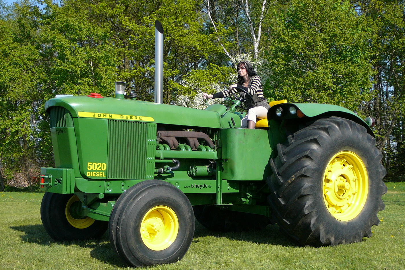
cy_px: 148
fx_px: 585
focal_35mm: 52
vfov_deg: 26.0
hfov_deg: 38.2
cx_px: 205
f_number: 3.4
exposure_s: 1/640
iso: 80
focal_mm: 7.3
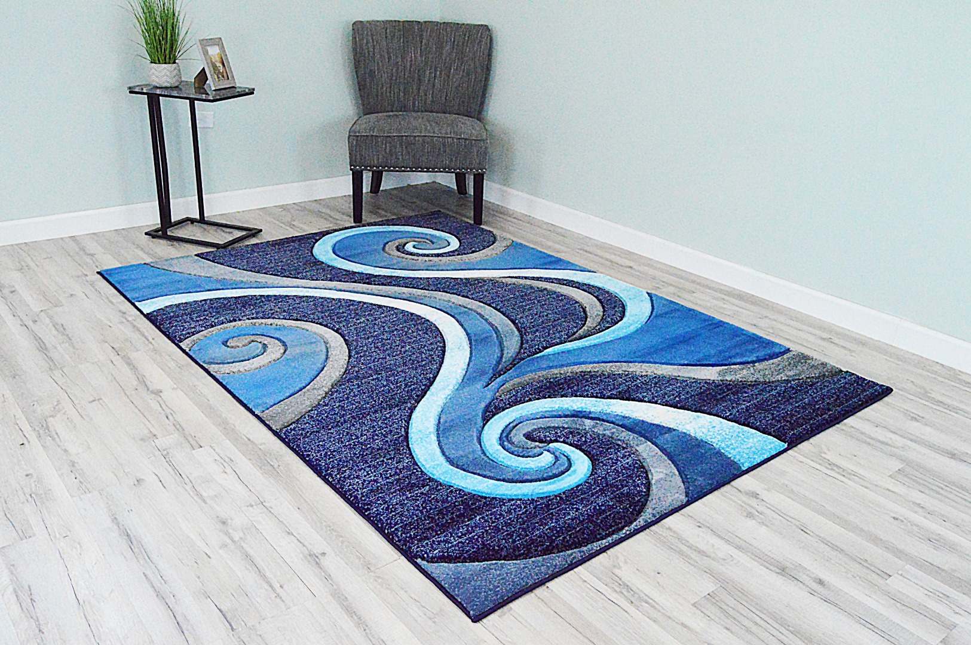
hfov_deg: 57.3
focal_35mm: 33
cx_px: 486
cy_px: 322
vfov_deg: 39.9
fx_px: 889
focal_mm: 22
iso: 6400
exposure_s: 1/160
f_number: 6.3
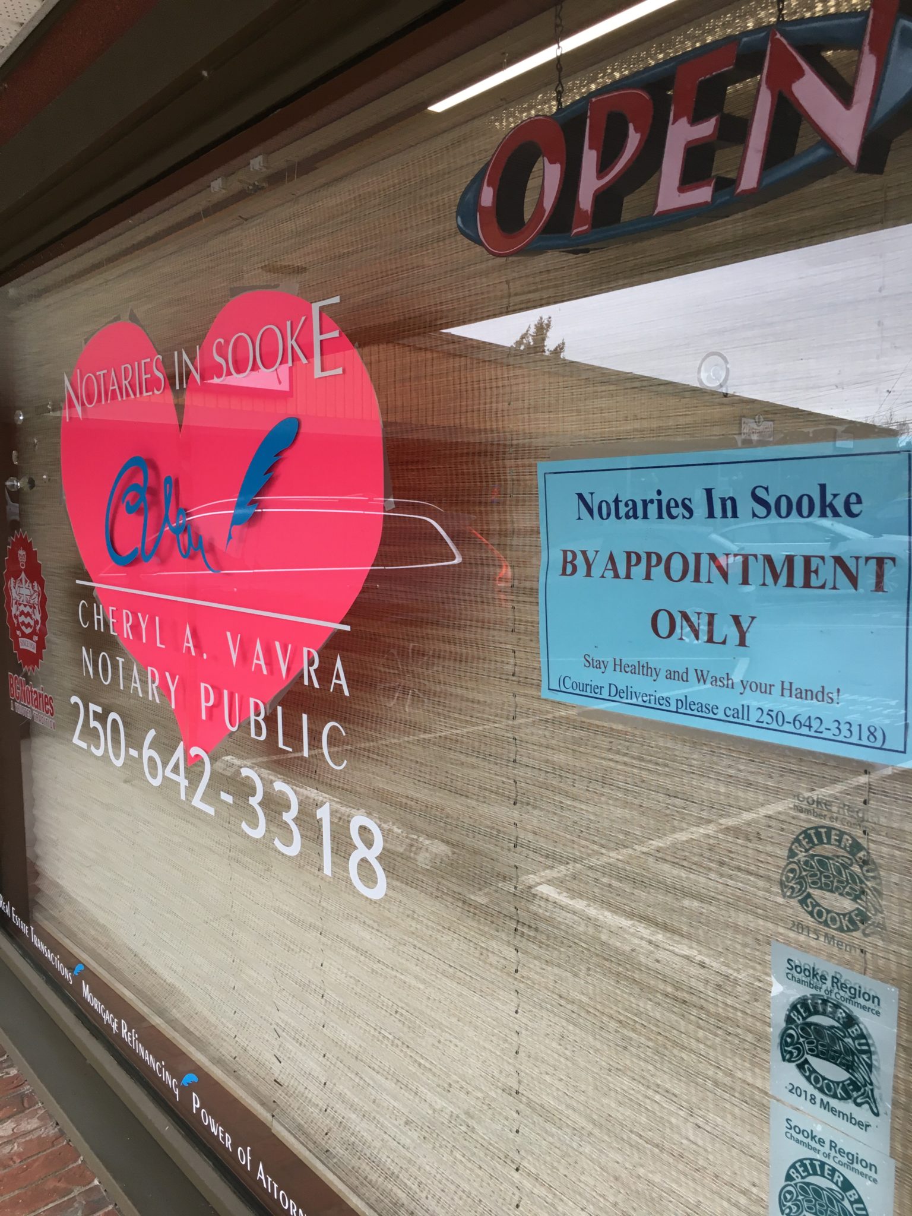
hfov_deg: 48.2
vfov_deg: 61.7
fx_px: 1019
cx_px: 456
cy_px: 608
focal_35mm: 29
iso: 25
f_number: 2.2
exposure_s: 1/30
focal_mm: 4.15
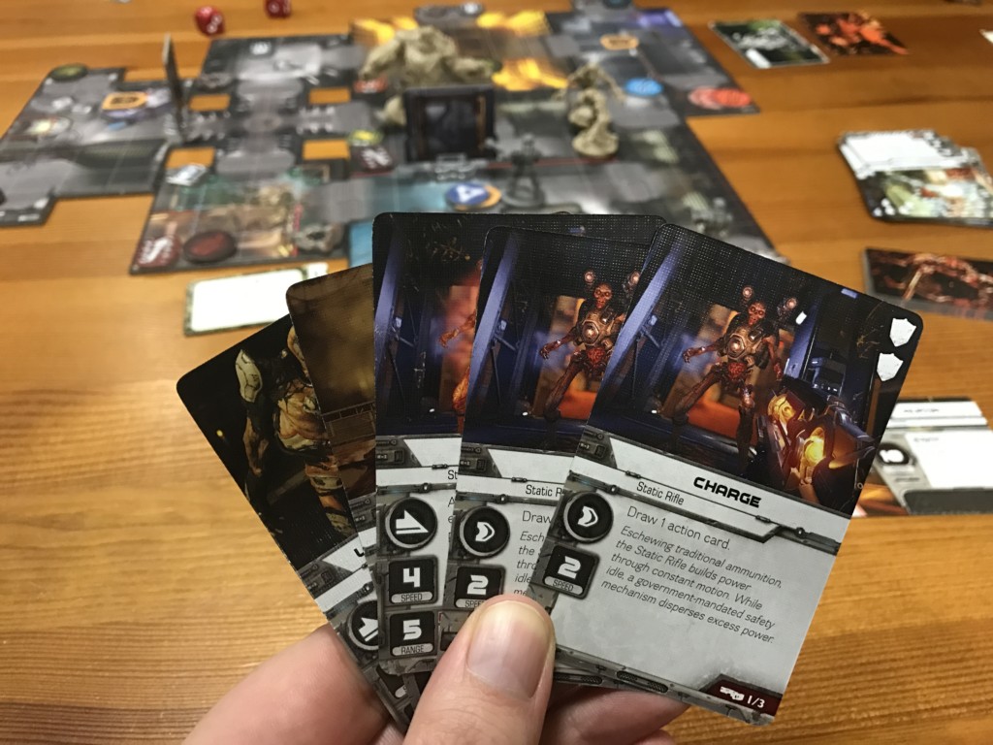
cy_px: 372
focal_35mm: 28
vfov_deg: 49.7
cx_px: 496
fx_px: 803
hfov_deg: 63.4
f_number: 1.8
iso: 100
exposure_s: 1/14
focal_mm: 3.99
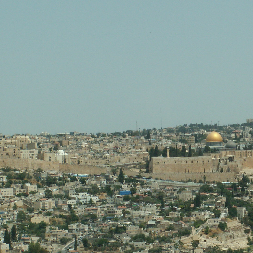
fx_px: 1579
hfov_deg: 9.1
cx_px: 218
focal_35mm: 191
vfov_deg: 9.2
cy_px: 173
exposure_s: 1/400
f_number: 8
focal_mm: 15.43
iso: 50
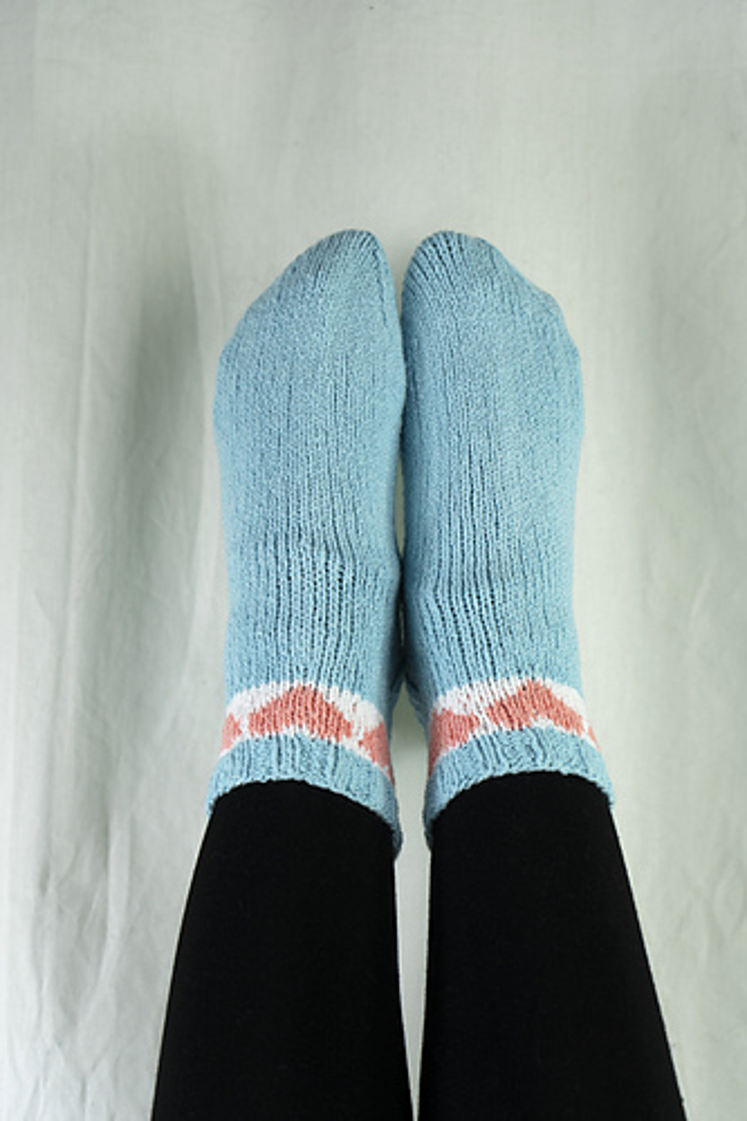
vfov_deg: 19.5
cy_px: 560
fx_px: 3270
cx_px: 374
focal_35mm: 105
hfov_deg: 13.0
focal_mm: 105
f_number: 4.5
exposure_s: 1/125
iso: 160
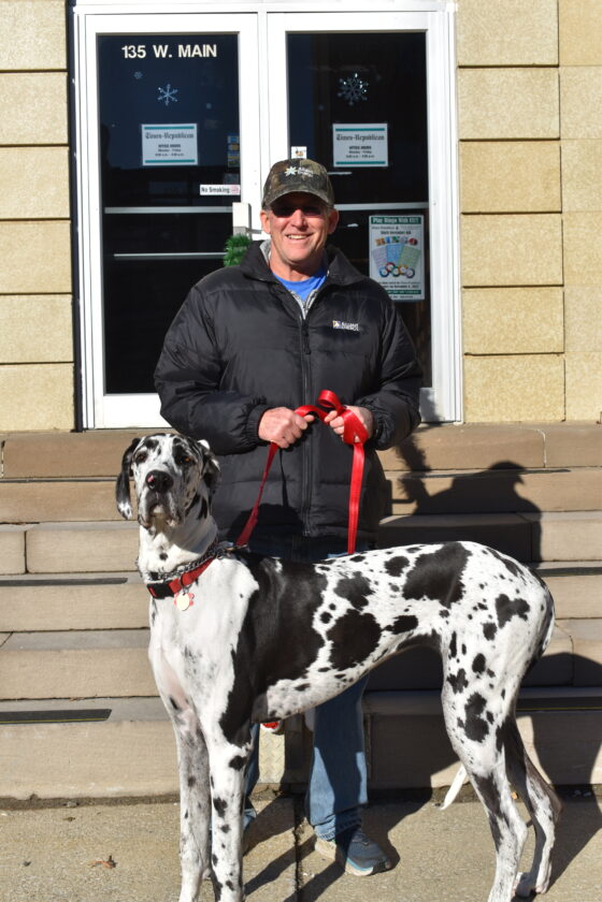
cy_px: 451
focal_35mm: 51
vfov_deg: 38.9
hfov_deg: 26.5
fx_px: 1279
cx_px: 301
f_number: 9
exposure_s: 1/320
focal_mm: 34
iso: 100
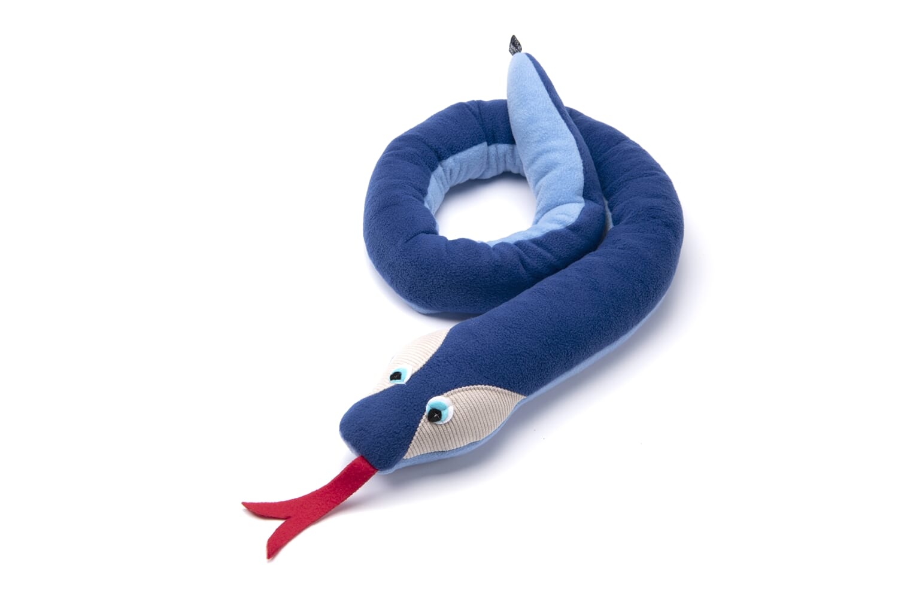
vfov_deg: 23.4
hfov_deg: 34.5
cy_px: 300
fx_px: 1447
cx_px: 449
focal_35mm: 58
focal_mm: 58
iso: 100
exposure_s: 1/100
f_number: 11
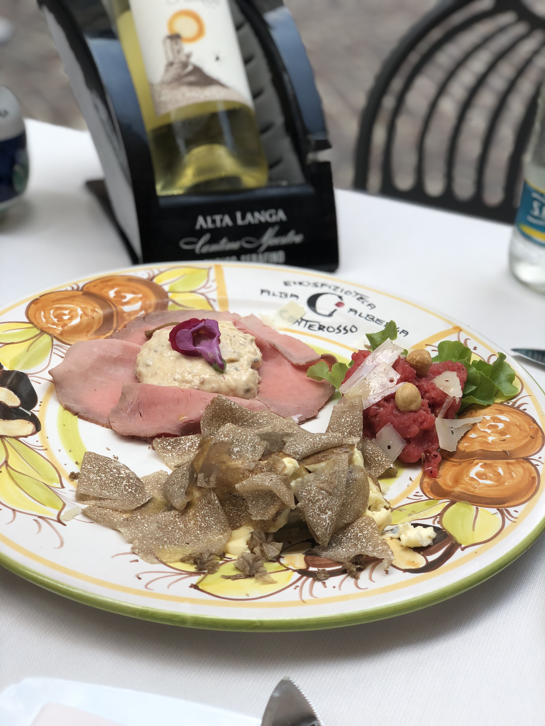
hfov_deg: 28.0
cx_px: 272
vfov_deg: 36.8
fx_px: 1092
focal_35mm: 52
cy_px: 363
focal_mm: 6
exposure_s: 1/337
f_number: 2.4
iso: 16
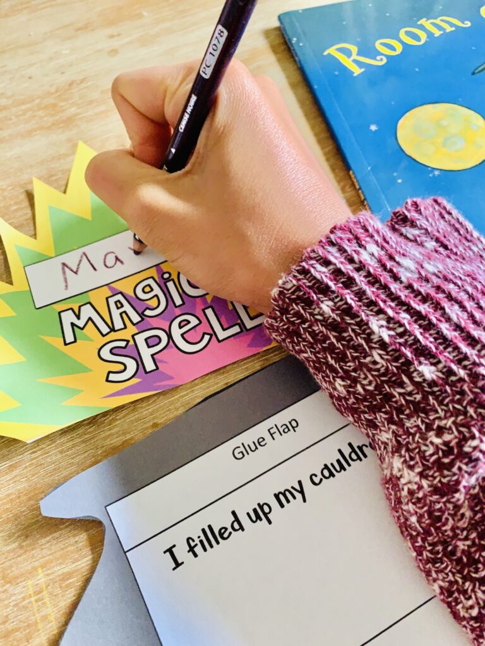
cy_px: 323
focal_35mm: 26
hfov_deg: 53.1
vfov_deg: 67.3
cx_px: 242
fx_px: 486
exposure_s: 1/45
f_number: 1.8
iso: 400
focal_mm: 4.25
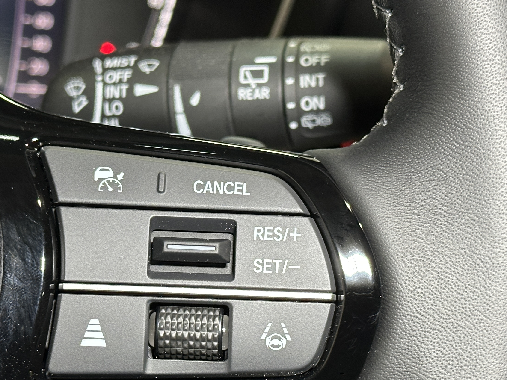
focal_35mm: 88
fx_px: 1289
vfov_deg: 16.7
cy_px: 259
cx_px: 193
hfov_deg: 22.2
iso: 320
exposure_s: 1/40
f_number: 1.78
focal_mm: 6.86
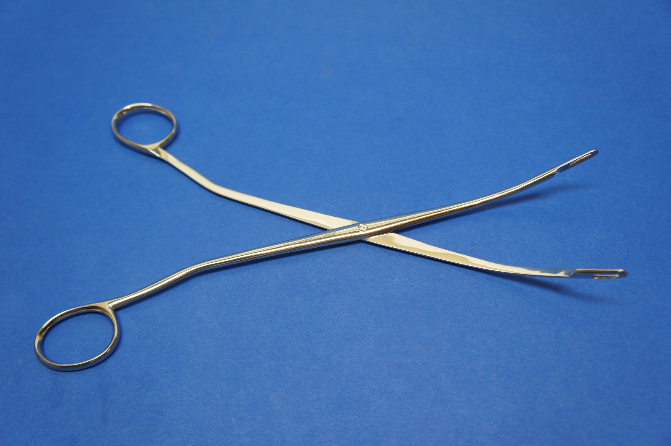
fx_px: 670
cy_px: 223
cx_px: 336
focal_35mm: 36
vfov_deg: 36.8
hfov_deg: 53.2
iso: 200
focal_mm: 24
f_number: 4.5
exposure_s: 1/25
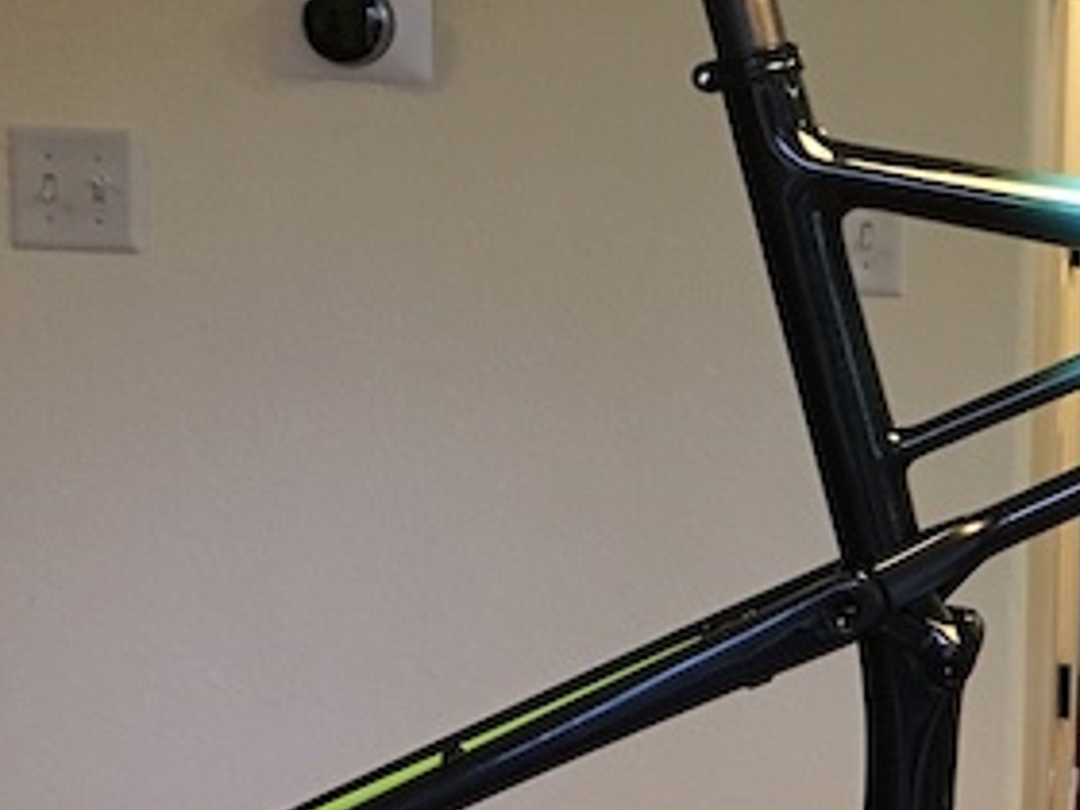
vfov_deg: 17.8
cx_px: 1234
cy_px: 478
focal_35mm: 83
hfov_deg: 22.1
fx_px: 2590
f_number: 2.2
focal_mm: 4.15
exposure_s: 1/30
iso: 125
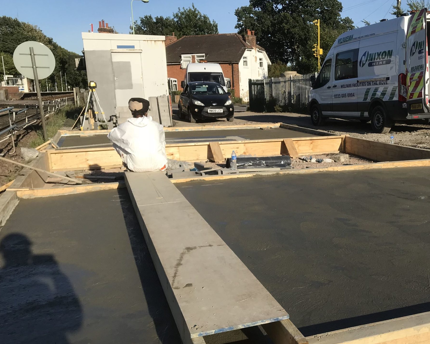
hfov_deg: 45.8
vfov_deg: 38.1
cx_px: 300
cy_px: 202
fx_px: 496
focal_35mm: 39
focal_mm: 3.99
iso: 20
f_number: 1.8
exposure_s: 1/2591
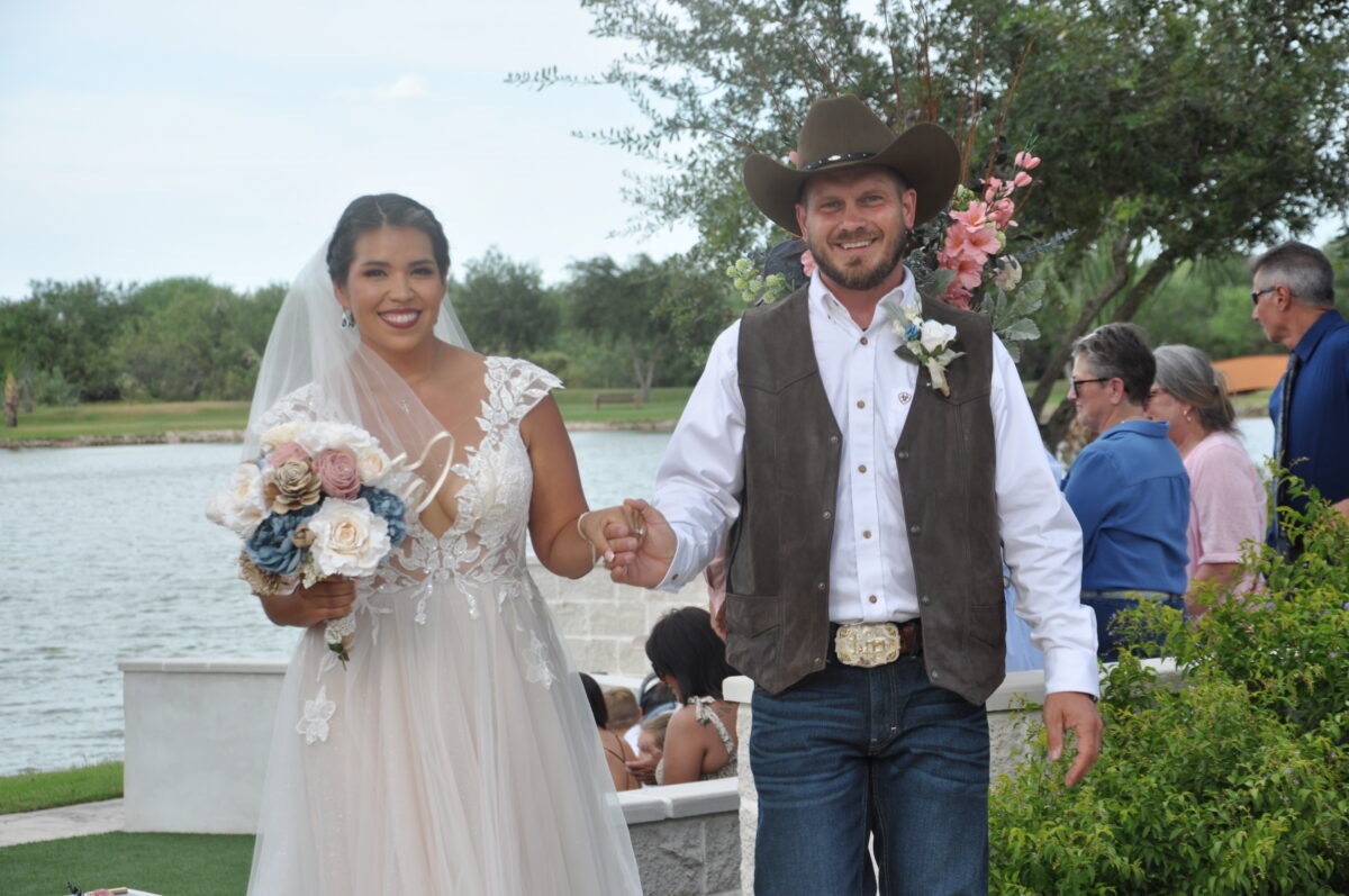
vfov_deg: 13.0
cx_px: 674
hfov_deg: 19.5
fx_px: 3930
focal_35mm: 105
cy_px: 448
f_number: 8
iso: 200
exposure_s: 1/200
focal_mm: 70
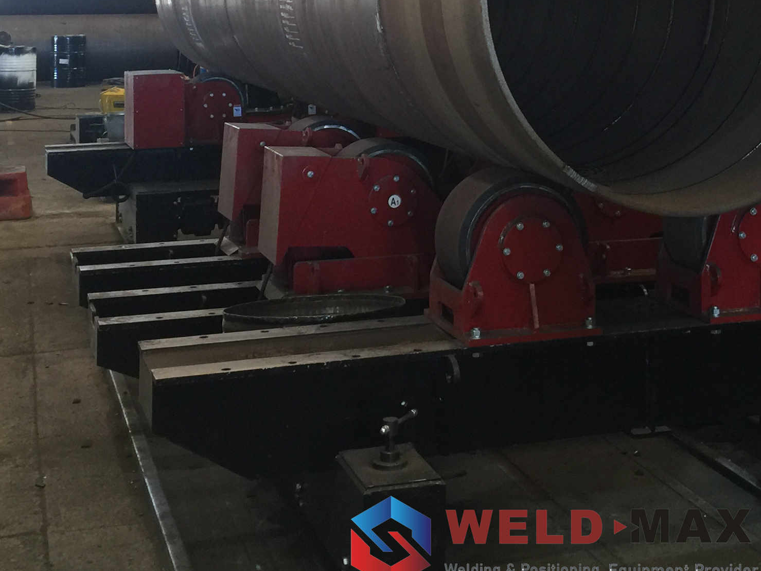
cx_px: 543
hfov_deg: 29.9
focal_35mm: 64
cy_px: -20
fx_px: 1407
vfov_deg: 22.0
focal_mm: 4.15
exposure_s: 1/17
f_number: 2.2
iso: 64
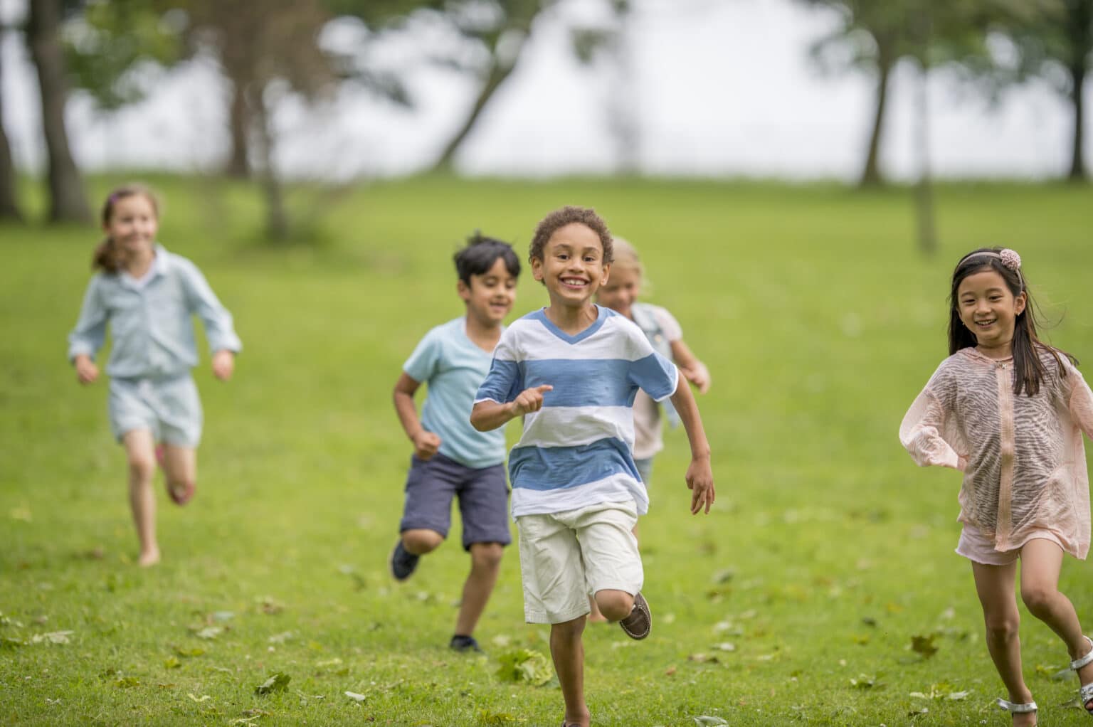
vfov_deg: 6.9
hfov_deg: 10.3
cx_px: 546
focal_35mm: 200
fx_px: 6068
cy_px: 364
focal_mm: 200
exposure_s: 1/2000
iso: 320
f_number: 2
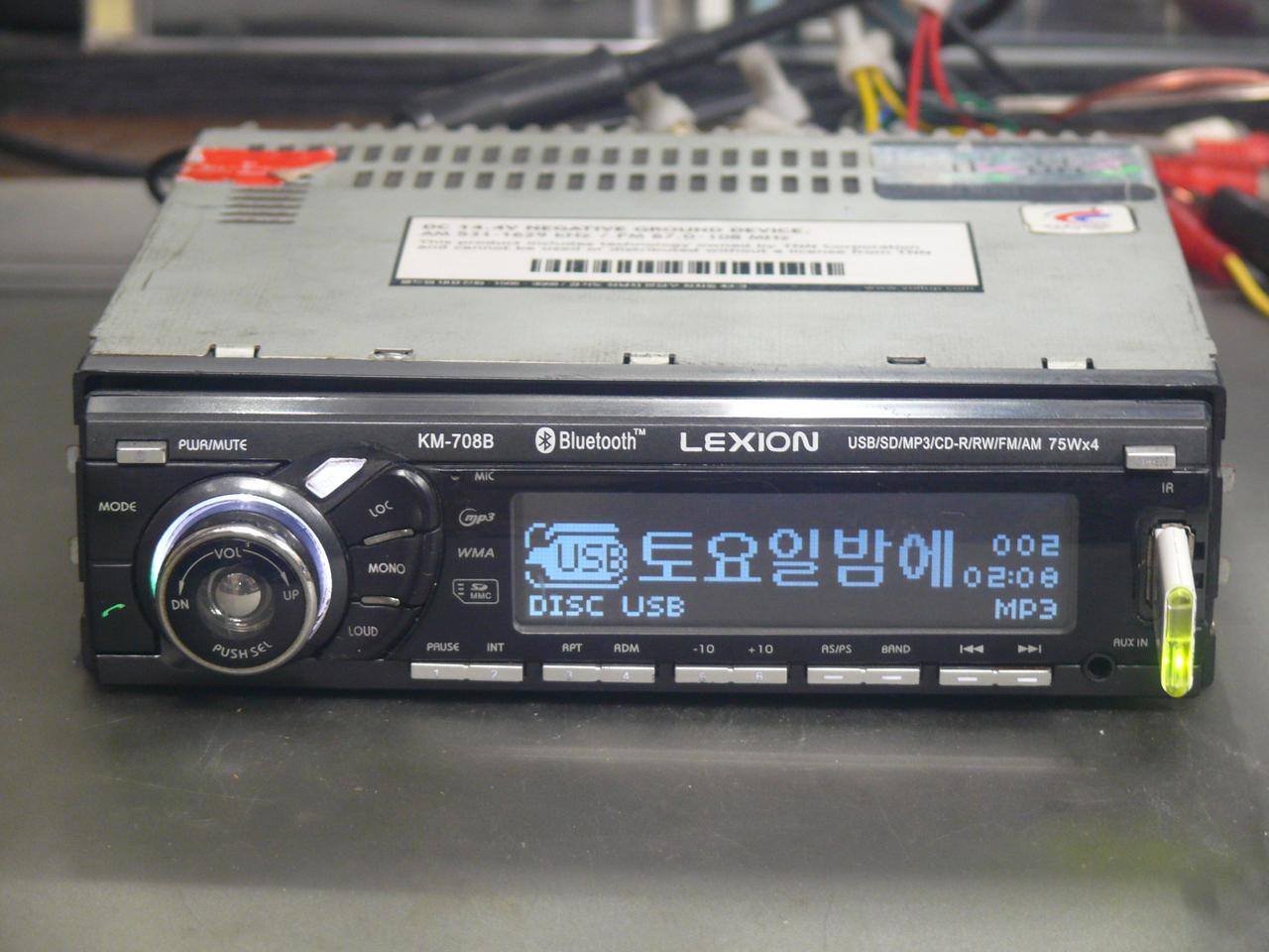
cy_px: 476
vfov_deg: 12.3
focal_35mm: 120
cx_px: 634
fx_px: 4399
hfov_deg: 16.4
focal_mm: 25.3
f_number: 3.6
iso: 200
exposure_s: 1/5
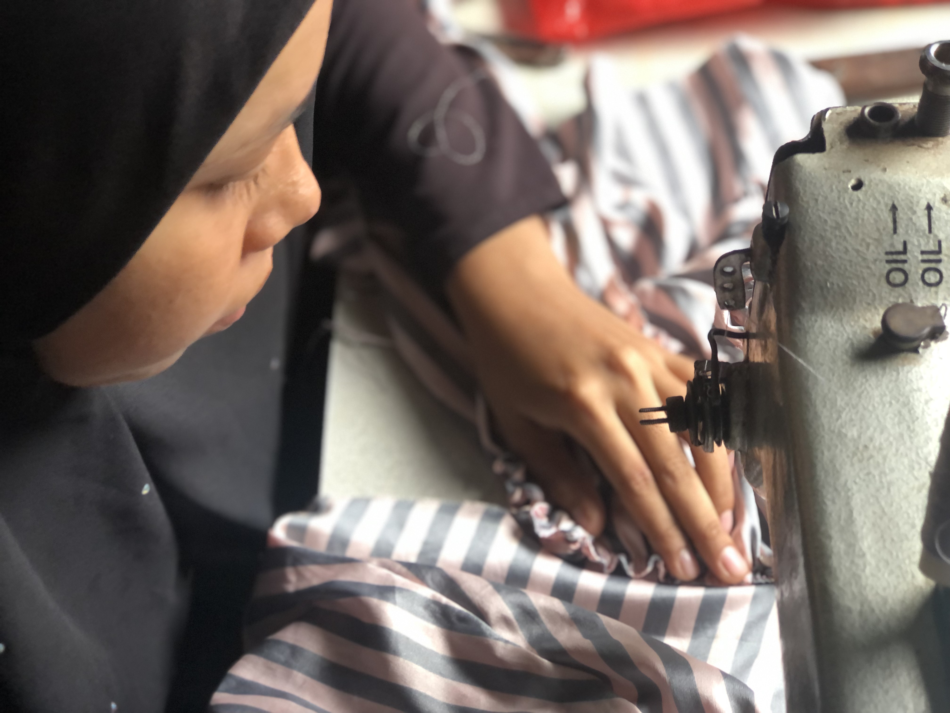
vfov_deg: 25.7
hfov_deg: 33.8
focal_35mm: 57
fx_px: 1564
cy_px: 356
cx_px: 475
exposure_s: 1/30
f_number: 2.8
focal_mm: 6.6
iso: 100
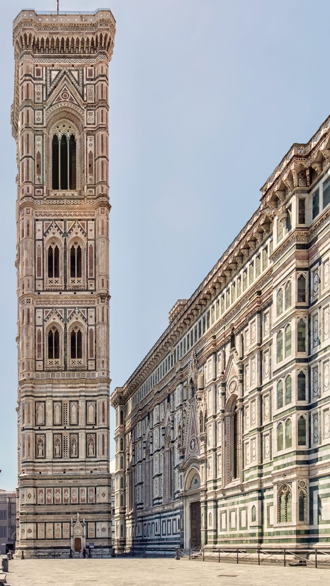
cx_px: 164
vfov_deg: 89.6
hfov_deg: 58.4
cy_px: 292
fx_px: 295
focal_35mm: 19
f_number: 7.1
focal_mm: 18
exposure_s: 1/200
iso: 64
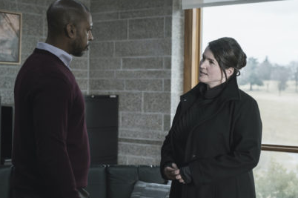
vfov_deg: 20.3
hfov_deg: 30.1
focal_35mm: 67
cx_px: 153
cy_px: 97
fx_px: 554
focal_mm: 41.4
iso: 640
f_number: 2.8
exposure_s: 1/125
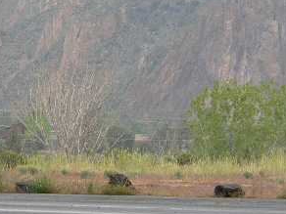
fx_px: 3875
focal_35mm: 469
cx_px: 151
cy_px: -9
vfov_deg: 3.2
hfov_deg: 4.2
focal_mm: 35.5
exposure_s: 1/125
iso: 80
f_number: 3.7
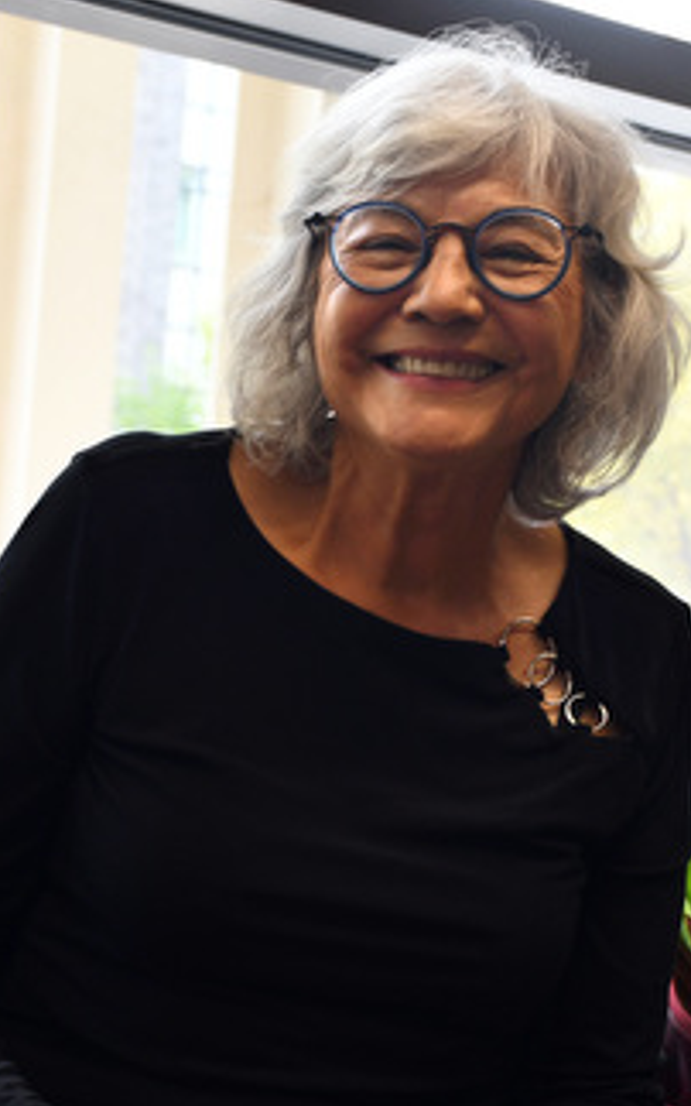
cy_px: 615
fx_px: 2741
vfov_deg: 22.8
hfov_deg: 14.4
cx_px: 421
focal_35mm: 91
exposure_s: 1/60
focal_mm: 30
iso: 280
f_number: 4
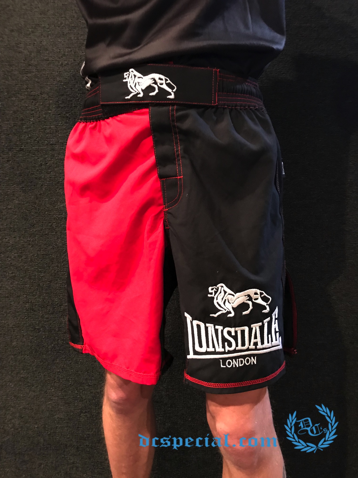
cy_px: 239
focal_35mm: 28
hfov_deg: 49.7
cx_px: 179
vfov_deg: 63.4
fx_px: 386
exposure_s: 1/5
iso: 80
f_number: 1.8
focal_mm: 3.99
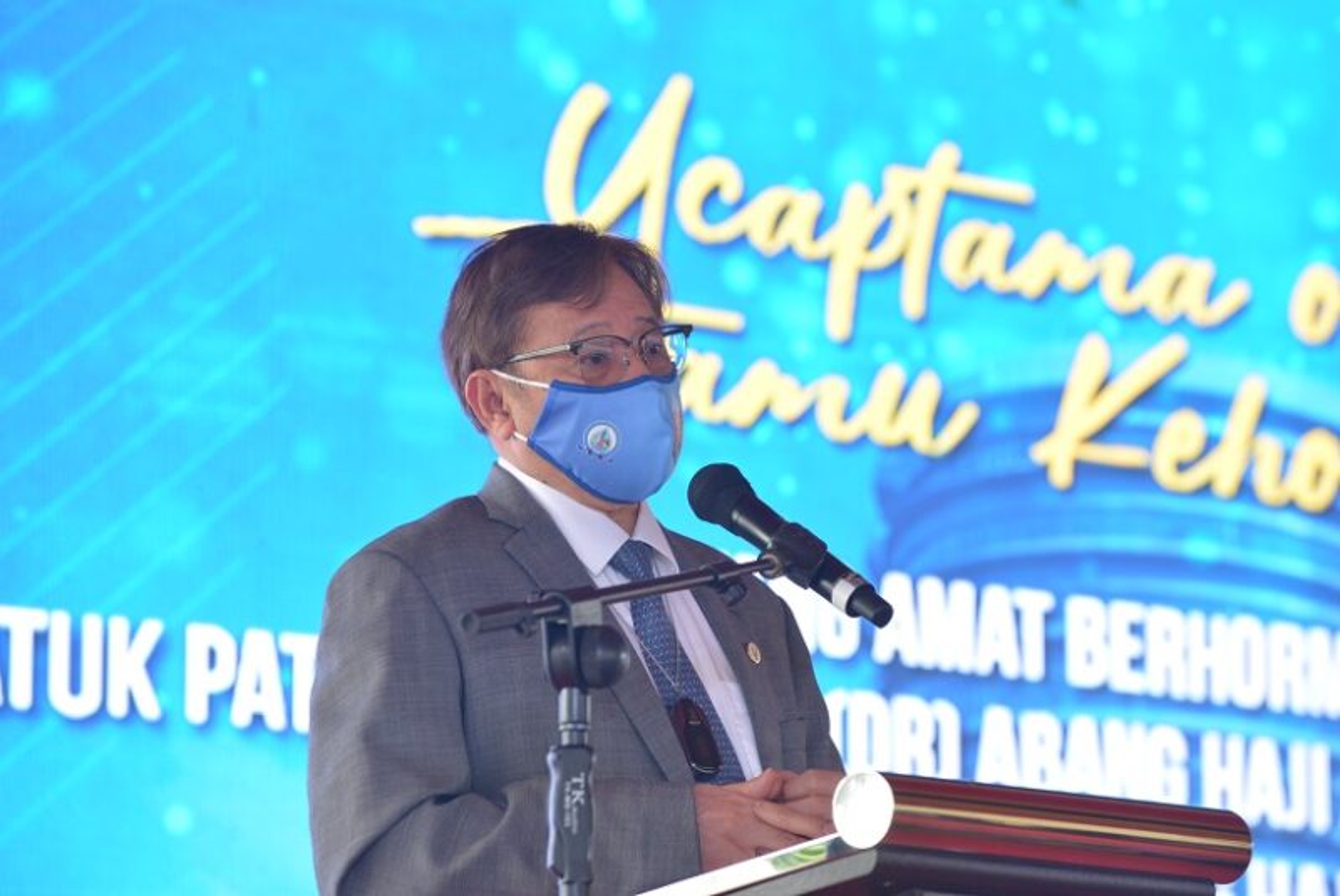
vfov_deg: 7.6
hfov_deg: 11.4
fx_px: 6706
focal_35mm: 180
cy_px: 448
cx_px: 670
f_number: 5.6
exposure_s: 1/80
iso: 400
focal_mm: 180
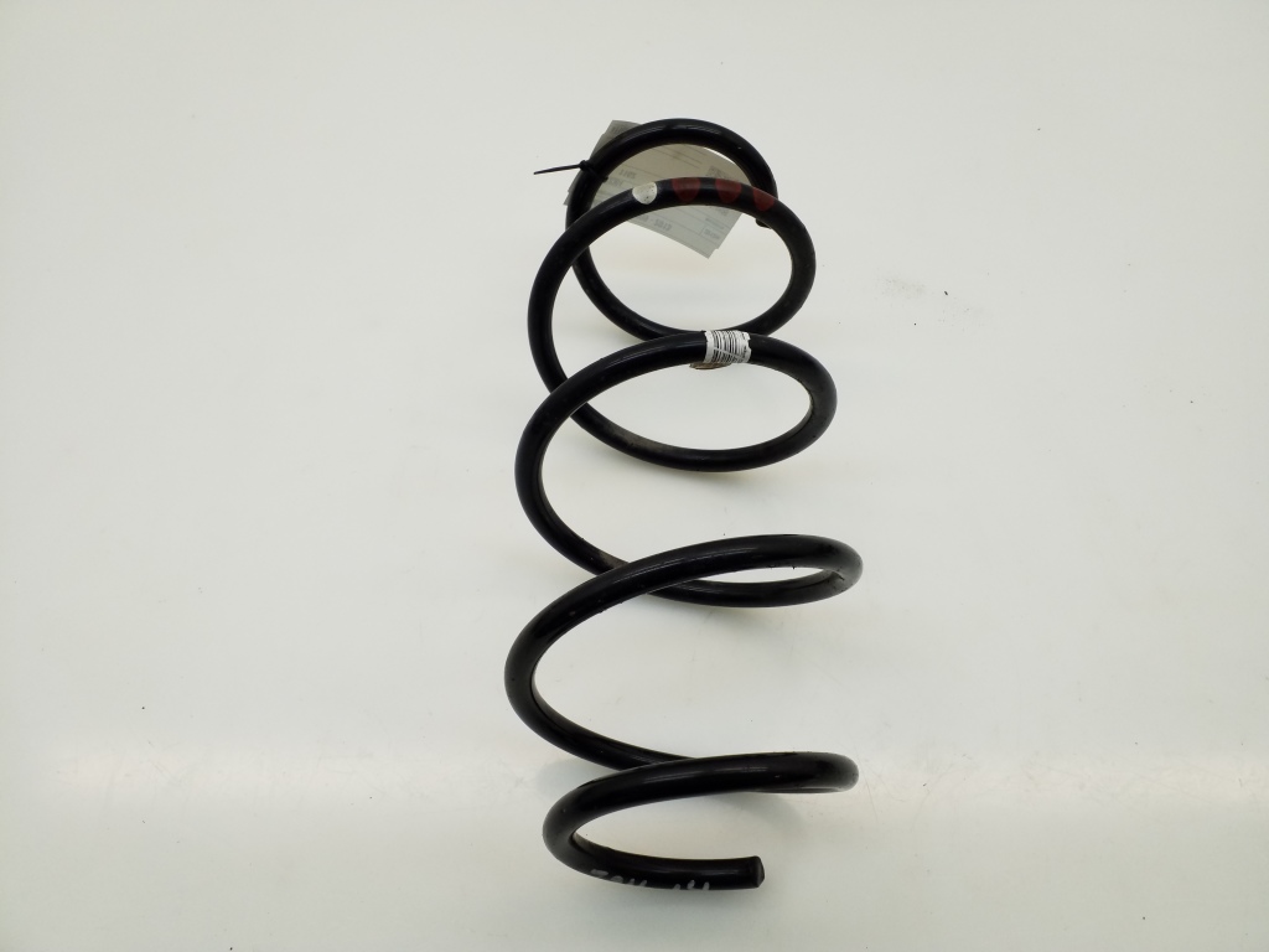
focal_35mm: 27
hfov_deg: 65.3
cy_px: 476
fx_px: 990
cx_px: 634
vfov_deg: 51.4
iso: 80
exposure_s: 1/100
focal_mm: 3.6
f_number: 1.9
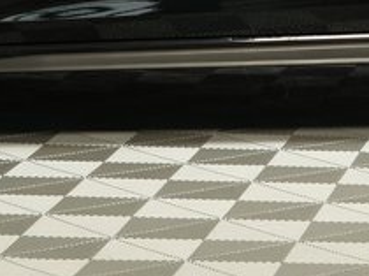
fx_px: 2598
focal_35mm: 244
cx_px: 274
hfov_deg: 8.1
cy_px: -116
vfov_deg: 6.0
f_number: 4.5
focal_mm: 25
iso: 250
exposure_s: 1/250
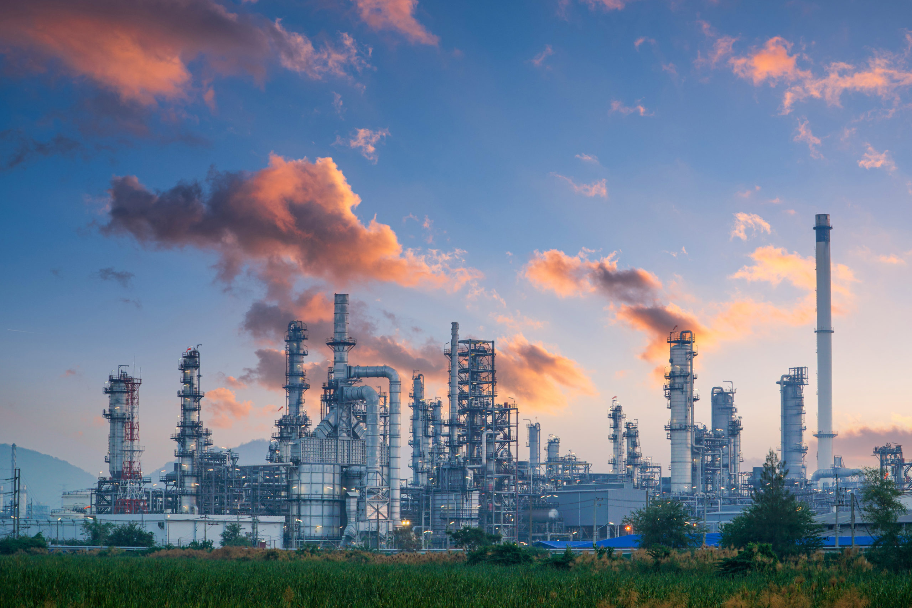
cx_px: 456
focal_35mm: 76
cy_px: 304
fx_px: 1938
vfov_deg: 17.8
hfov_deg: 26.5
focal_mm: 51
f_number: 8
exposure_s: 1/20
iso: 100
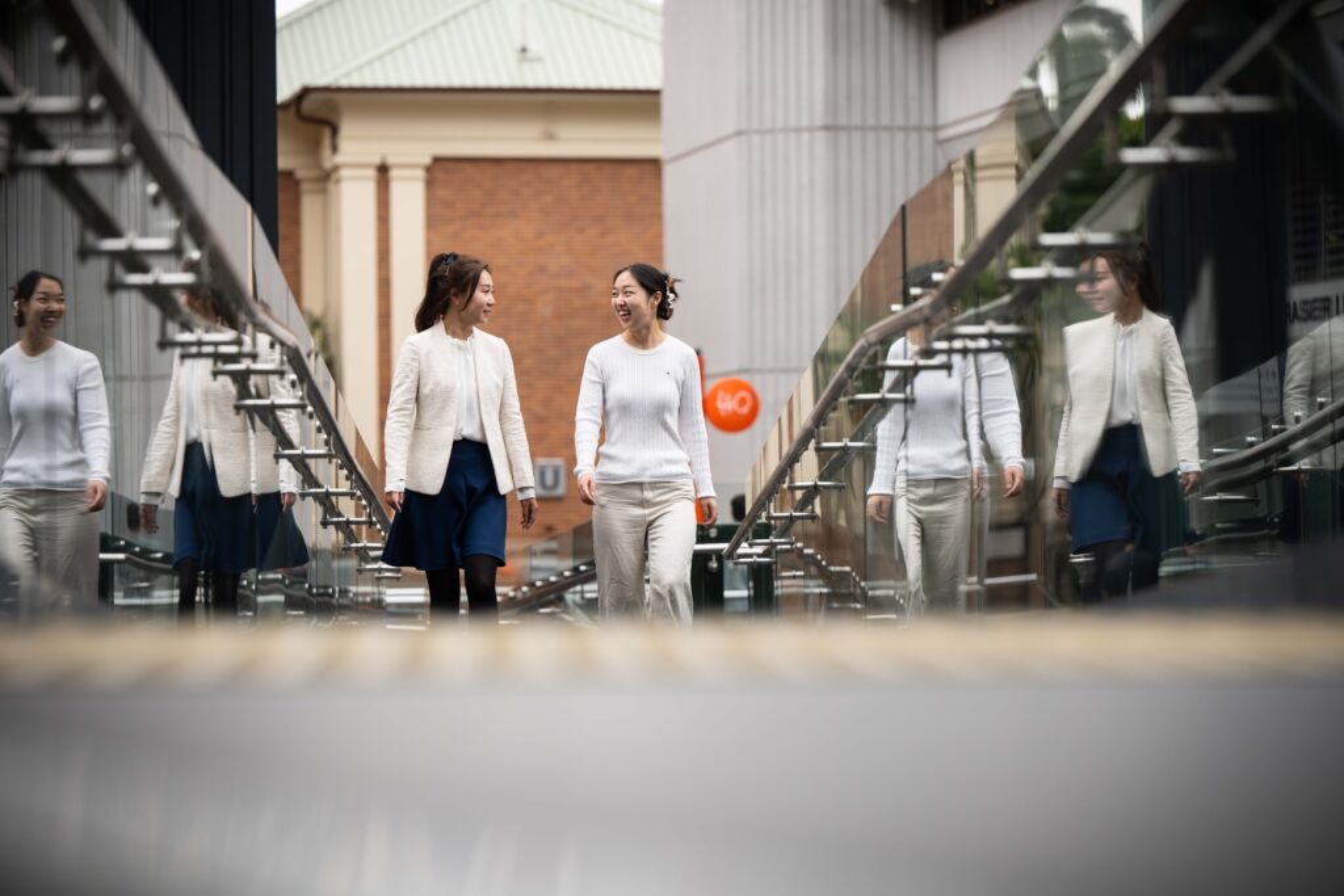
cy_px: 448
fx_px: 4480
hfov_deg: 17.1
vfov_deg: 11.4
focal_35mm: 120
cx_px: 672
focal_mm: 120
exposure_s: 1/800
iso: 110
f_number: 3.2
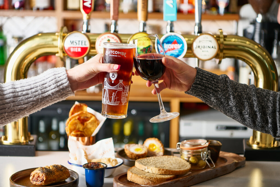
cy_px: 94
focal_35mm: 62
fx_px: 482
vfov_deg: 21.9
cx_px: 140
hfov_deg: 32.4
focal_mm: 62
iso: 64
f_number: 3.5
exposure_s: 1/200
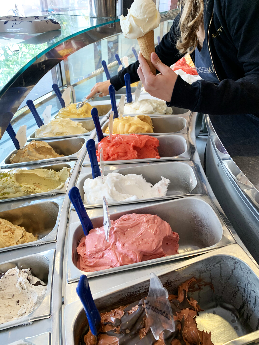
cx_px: 130
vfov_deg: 67.3
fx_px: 259
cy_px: 172
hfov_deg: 53.1
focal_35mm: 26
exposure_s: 1/100
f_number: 1.8
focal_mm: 4.2
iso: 80
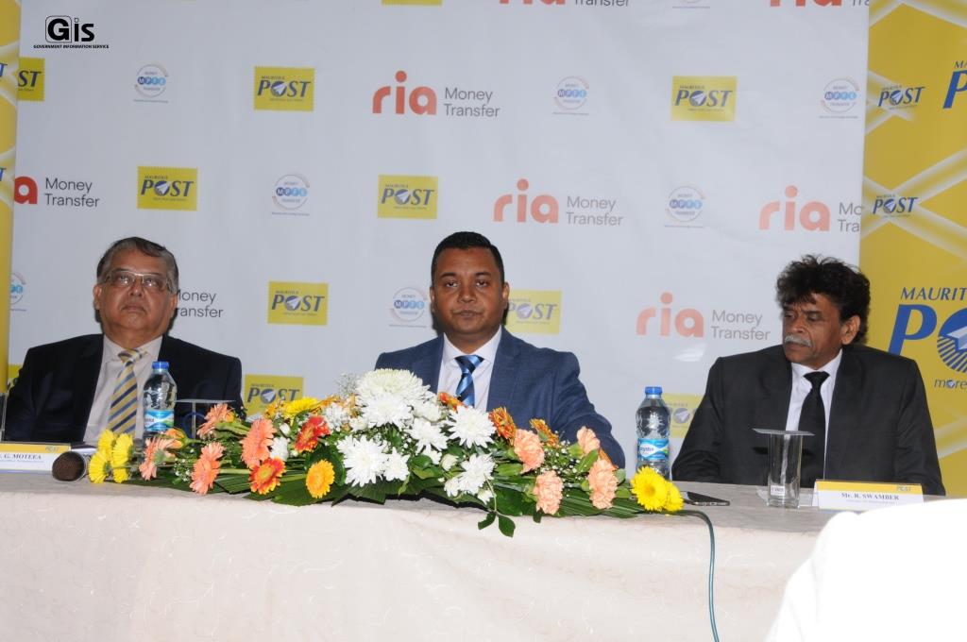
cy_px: 321
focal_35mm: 57
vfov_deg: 23.7
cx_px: 484
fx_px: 1529
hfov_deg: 35.1
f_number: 14
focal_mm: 38
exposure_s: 1/160
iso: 400
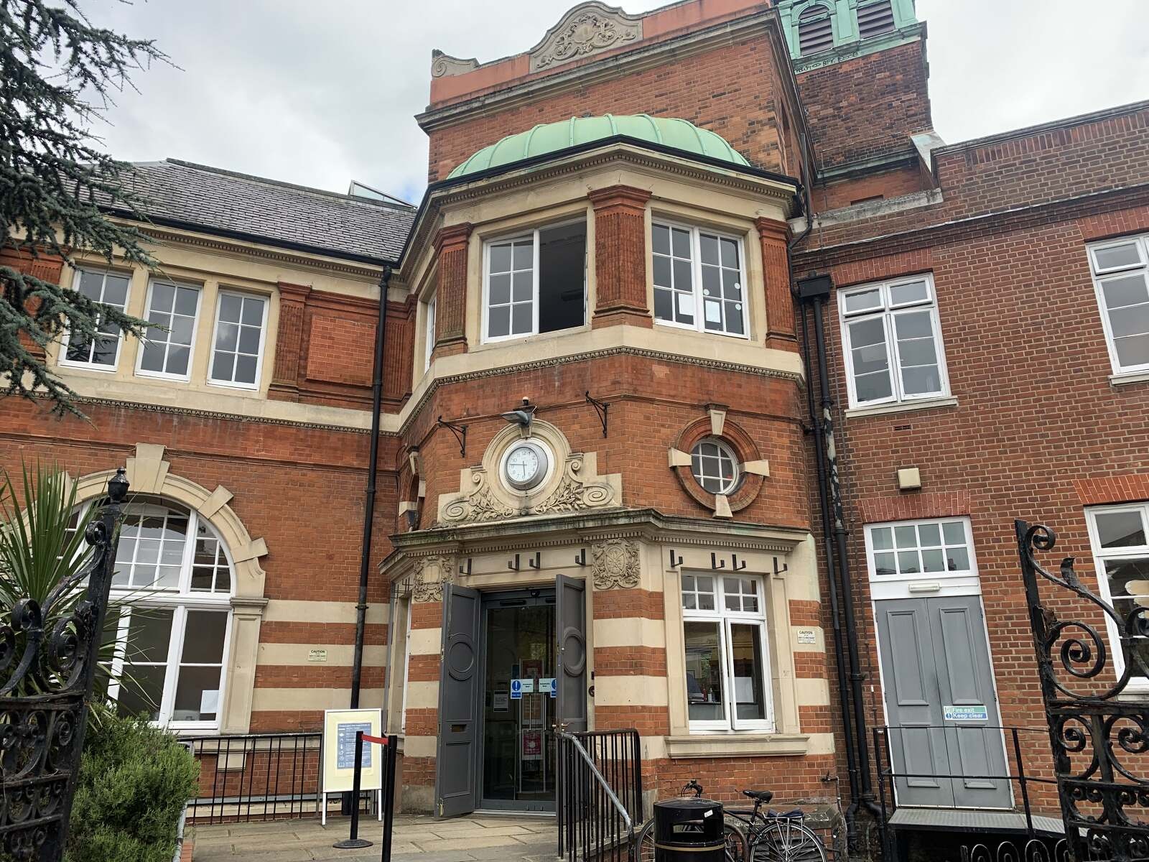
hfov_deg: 67.3
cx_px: 574
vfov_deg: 53.1
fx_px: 863
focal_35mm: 26
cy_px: 431
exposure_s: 1/404
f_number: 1.8
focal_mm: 4.25
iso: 25
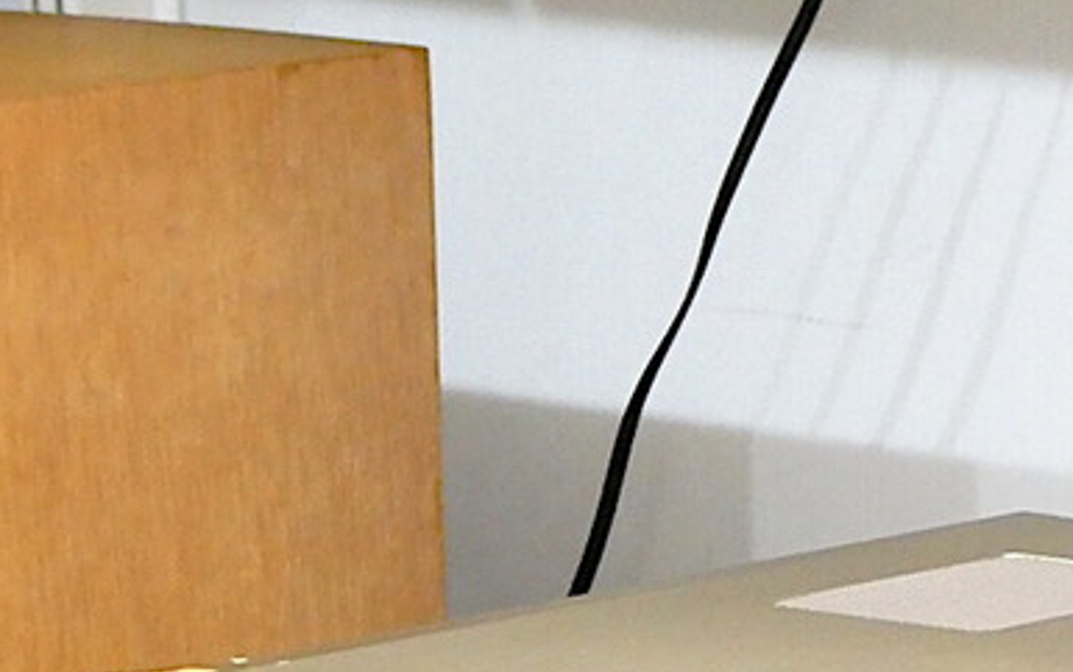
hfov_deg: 6.9
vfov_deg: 4.3
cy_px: 976
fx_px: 8894
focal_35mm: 304
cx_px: 1327
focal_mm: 20.6
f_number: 7.1
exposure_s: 1/25
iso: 1600
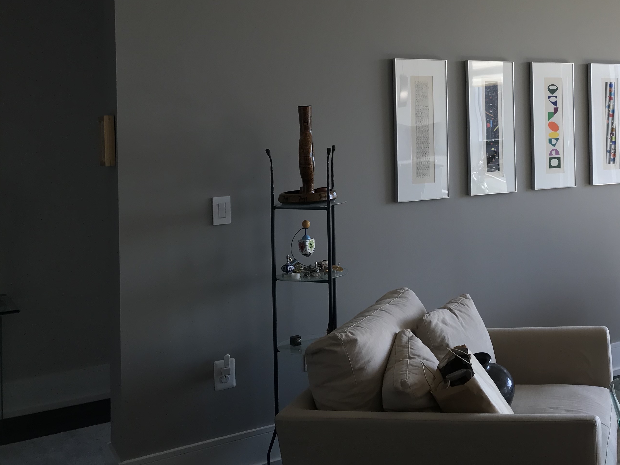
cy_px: 115
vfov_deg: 32.2
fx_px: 788
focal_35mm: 44
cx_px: 485
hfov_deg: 41.3
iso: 32
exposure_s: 1/120
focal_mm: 3.99
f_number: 1.8
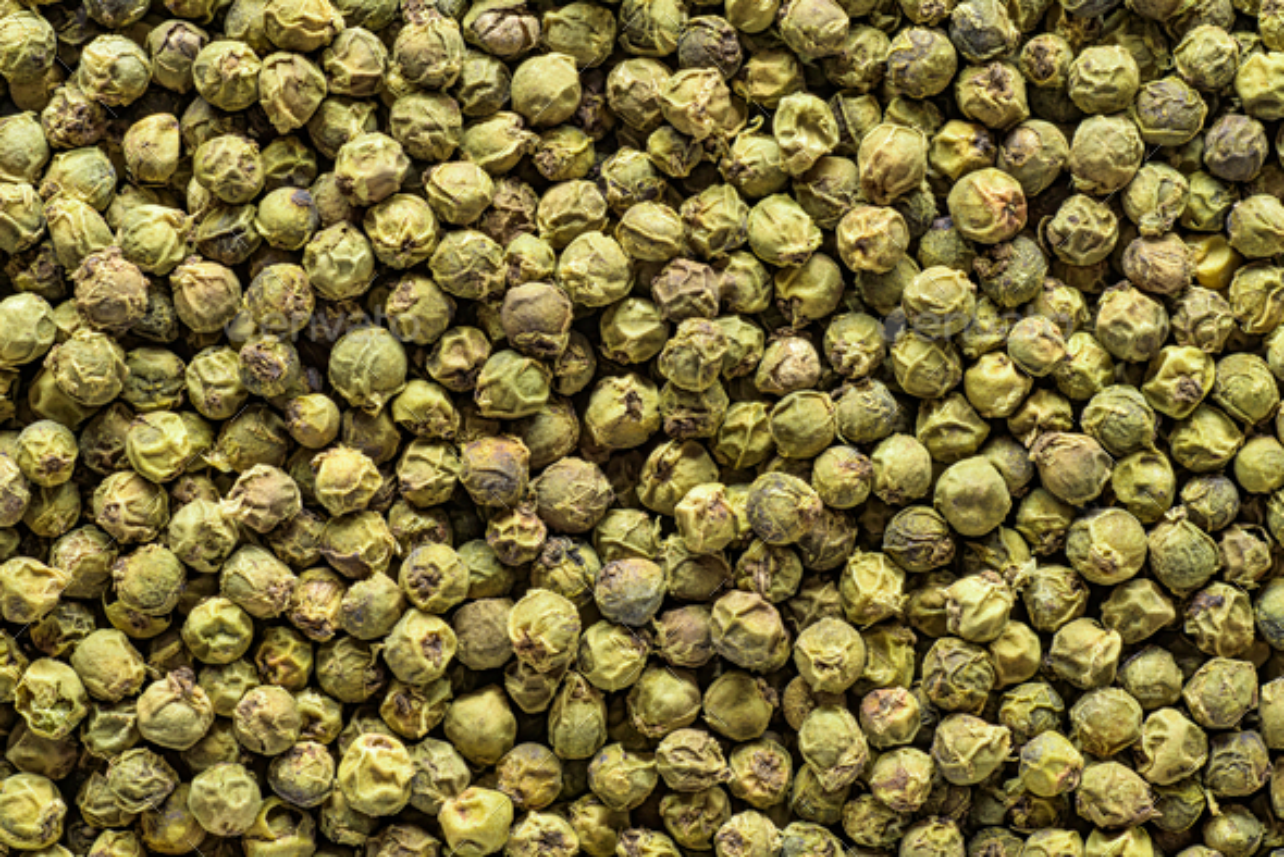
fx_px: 3033
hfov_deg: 23.9
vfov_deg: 16.1
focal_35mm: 85
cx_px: 642
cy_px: 428
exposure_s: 1/200
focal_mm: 85
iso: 100
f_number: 15
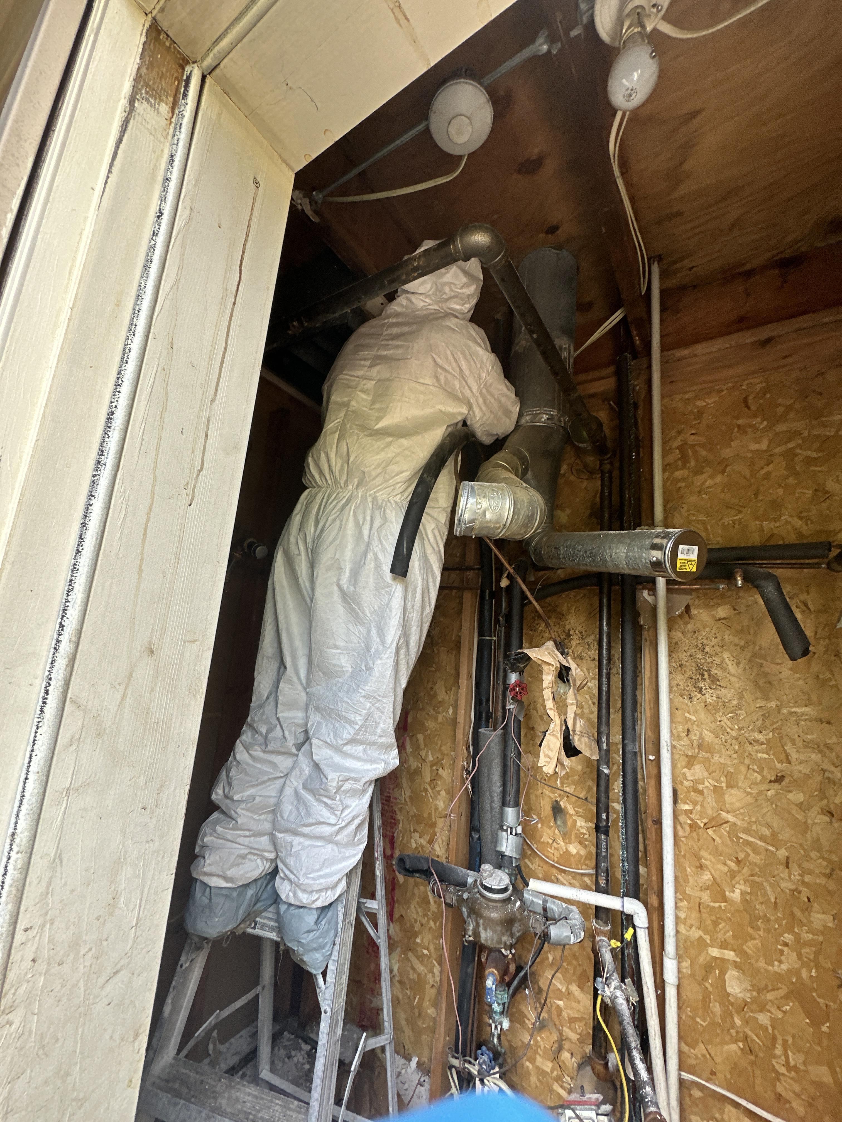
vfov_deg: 102.1
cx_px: 421
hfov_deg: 85.7
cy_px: 561
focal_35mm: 14
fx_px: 454
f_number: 2.2
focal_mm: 2.22
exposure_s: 1/121
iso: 100
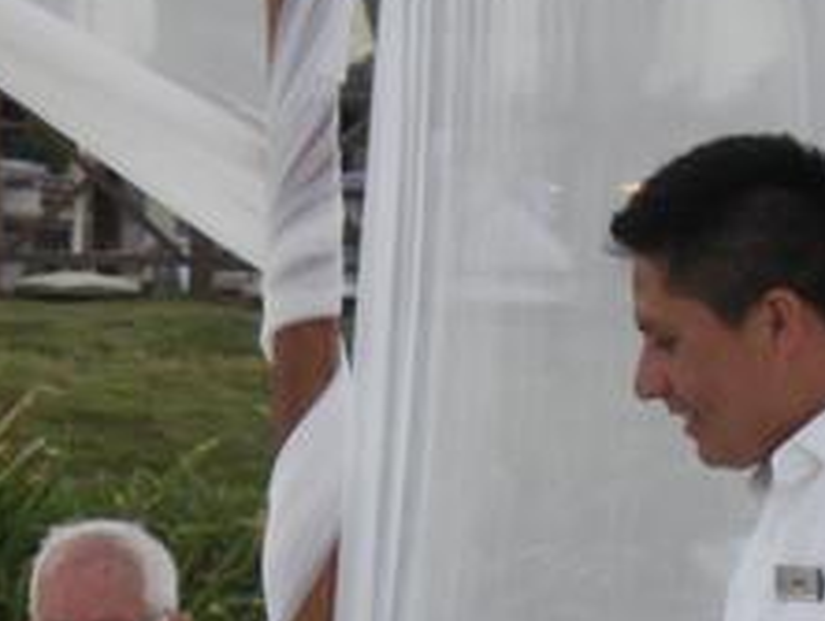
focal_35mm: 126
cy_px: 643
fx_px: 3006
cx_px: 134
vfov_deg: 11.6
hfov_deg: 15.5
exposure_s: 1/45
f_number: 3
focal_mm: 6.3
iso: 100
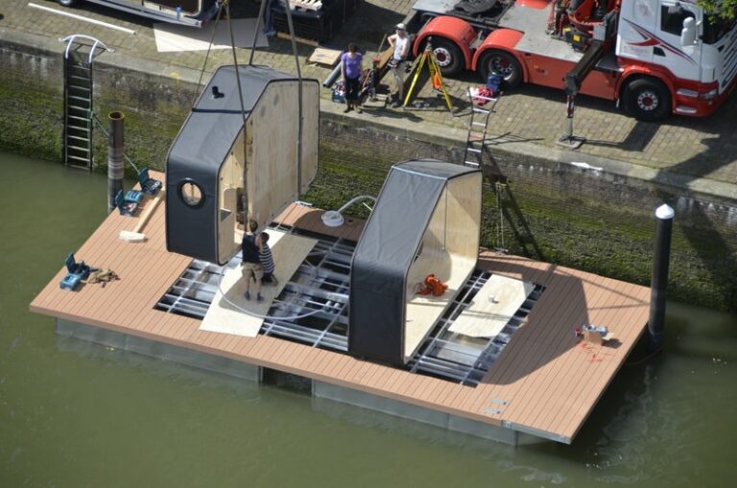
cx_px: 368
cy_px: 244
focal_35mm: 225
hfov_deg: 9.2
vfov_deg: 6.1
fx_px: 4598
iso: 200
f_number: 6.3
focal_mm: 150
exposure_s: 1/640
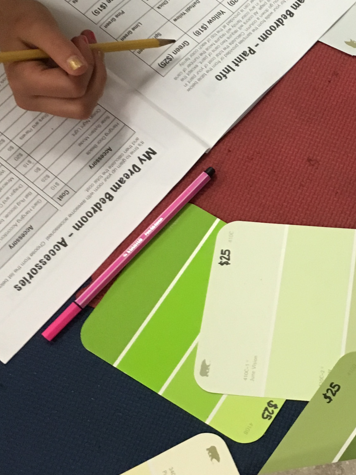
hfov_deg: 18.6
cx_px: 401
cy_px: 182
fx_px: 1042
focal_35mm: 76
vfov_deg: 25.6
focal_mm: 4.15
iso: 100
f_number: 2.2
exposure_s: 1/30
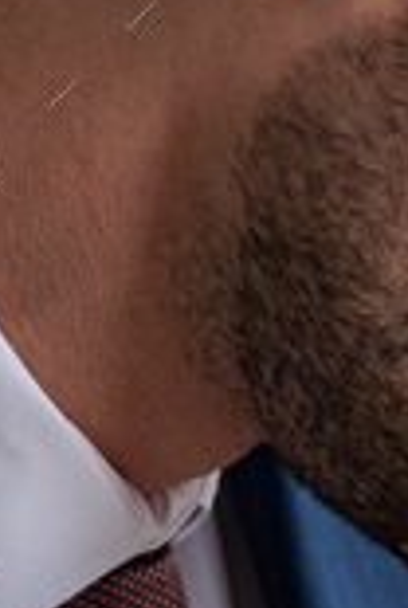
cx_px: 945
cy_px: 926
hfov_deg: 2.3
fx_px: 10120
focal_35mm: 598
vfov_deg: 3.4
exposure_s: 1/160
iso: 400
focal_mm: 105
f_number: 2.8
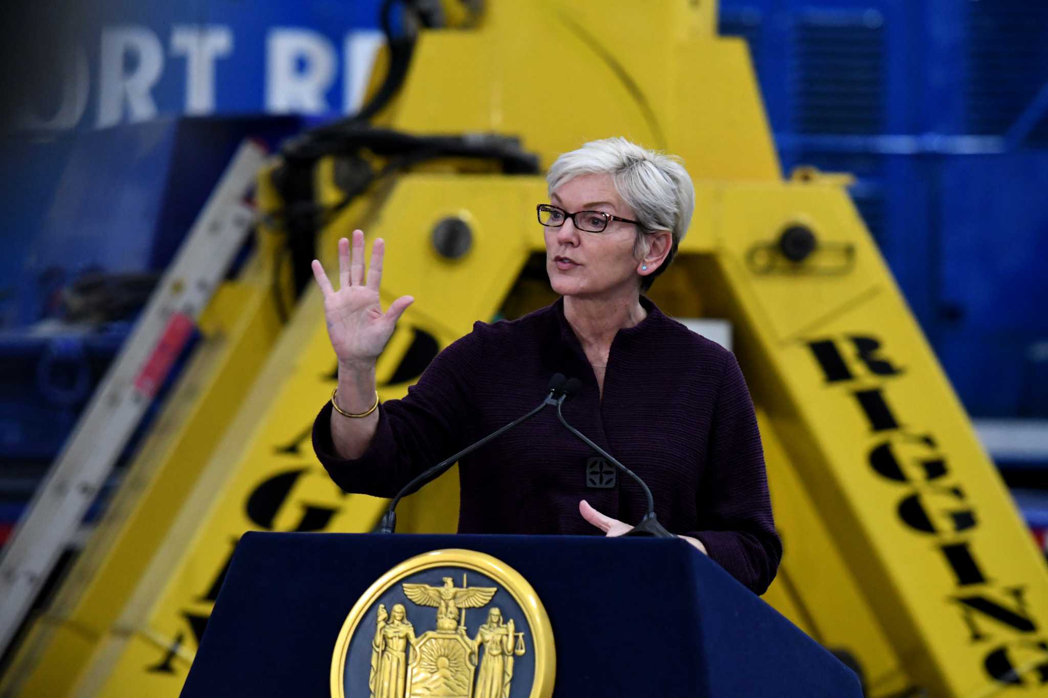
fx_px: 7422
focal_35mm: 255
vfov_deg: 5.4
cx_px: 524
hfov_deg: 8.1
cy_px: 349
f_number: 3.2
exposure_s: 1/250
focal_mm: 170
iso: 4500
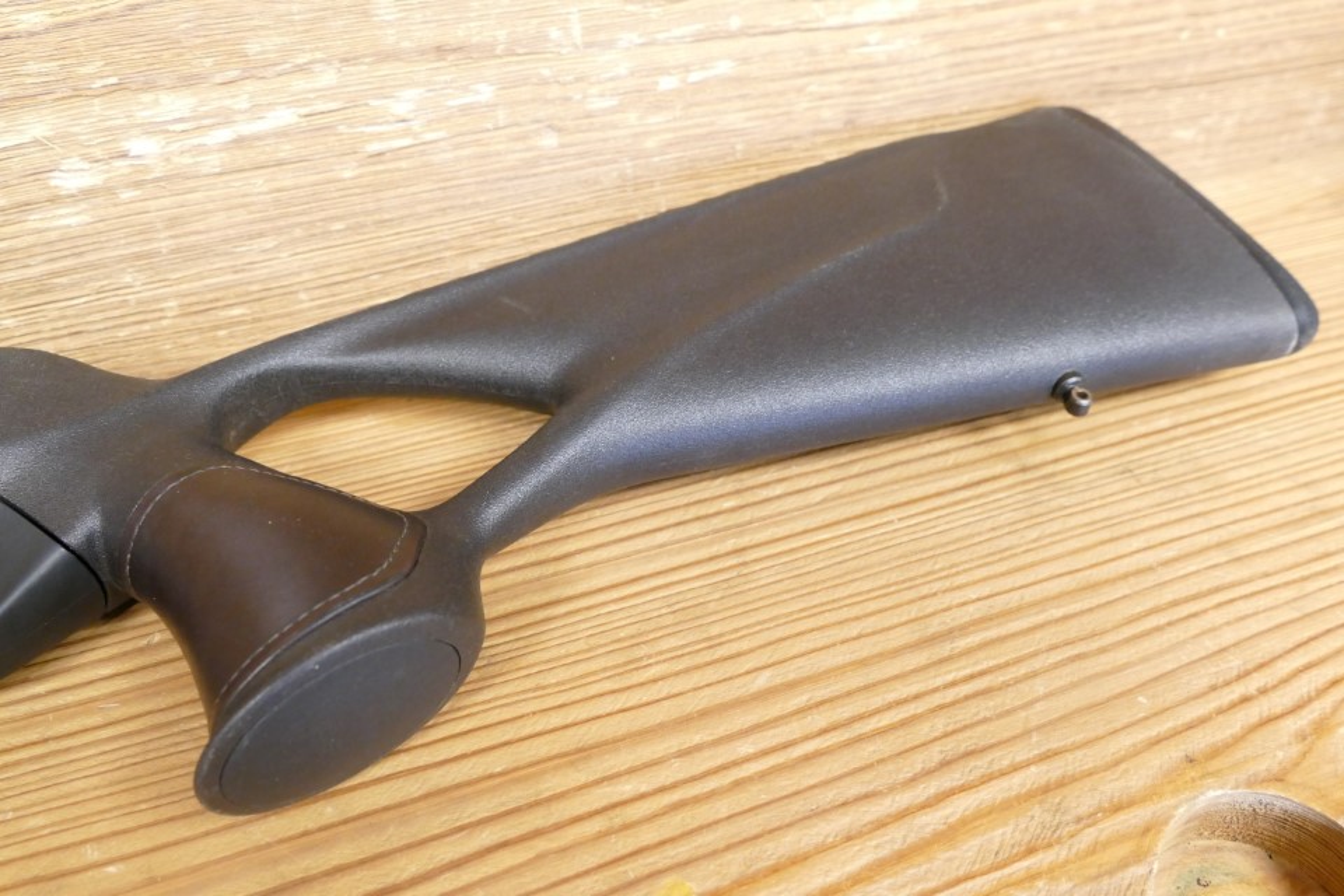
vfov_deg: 45.0
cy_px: 448
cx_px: 672
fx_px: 1083
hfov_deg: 63.7
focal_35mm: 29
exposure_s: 1/60
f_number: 3
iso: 1600
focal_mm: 10.6
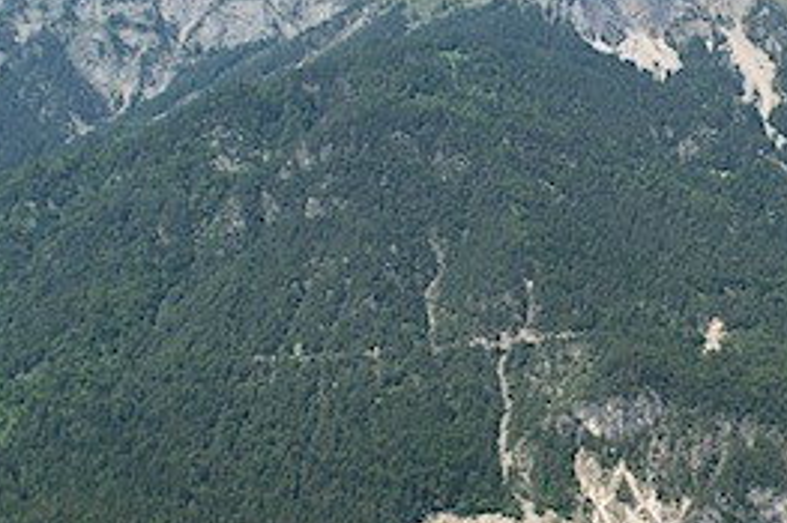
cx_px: 964
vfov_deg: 16.6
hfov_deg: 22.6
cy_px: 278
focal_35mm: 82
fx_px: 1791
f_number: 11
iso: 100
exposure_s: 1/125
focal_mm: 18
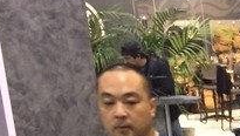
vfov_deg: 9.2
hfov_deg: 15.2
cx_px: 425
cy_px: 290
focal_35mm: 123
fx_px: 784
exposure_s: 1/30
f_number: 2.2
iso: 250
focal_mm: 4.15
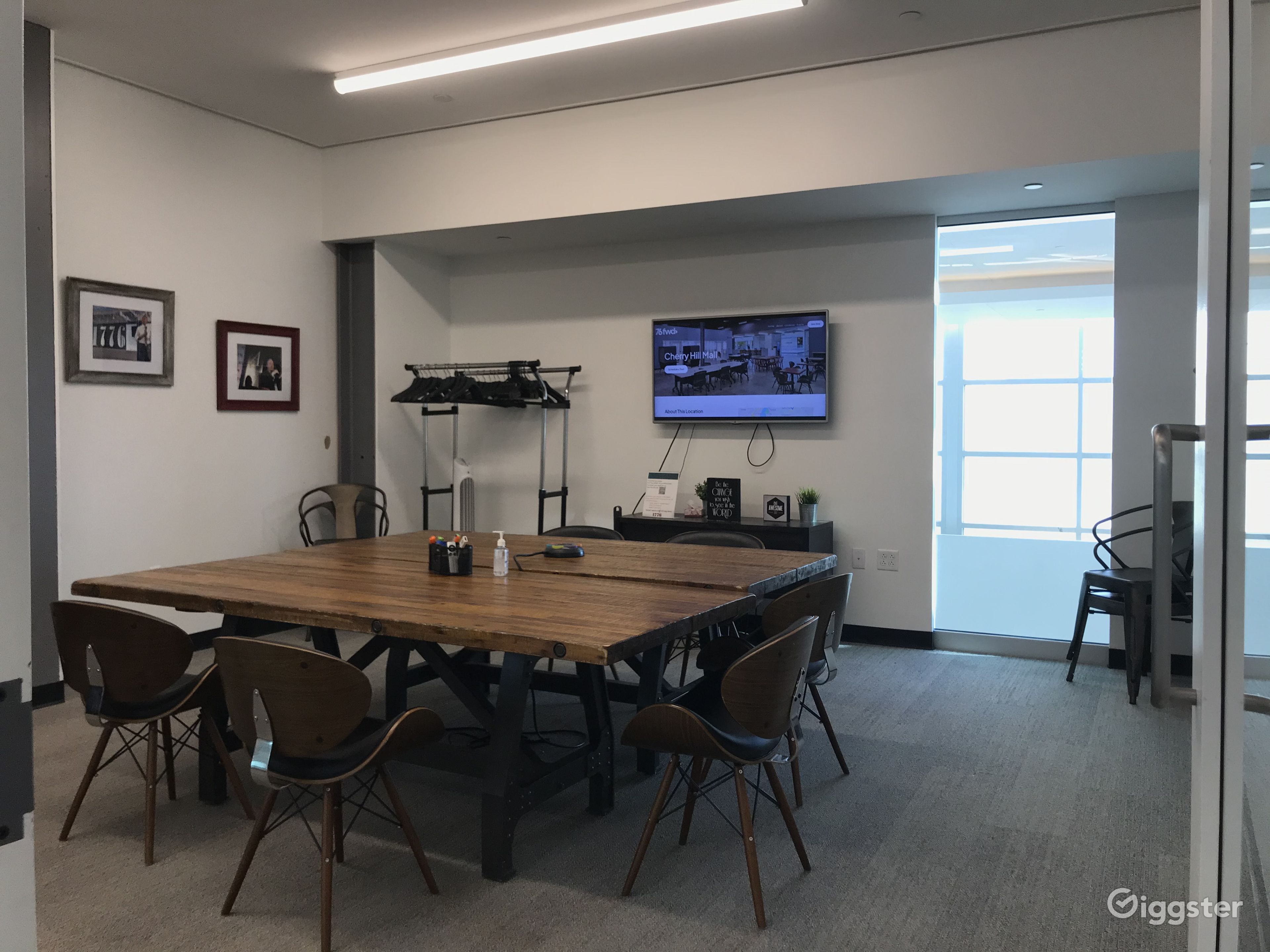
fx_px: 1027
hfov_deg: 63.4
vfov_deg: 49.7
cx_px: 635
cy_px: 476
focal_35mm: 28
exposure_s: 1/120
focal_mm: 3.99
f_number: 1.8
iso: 32
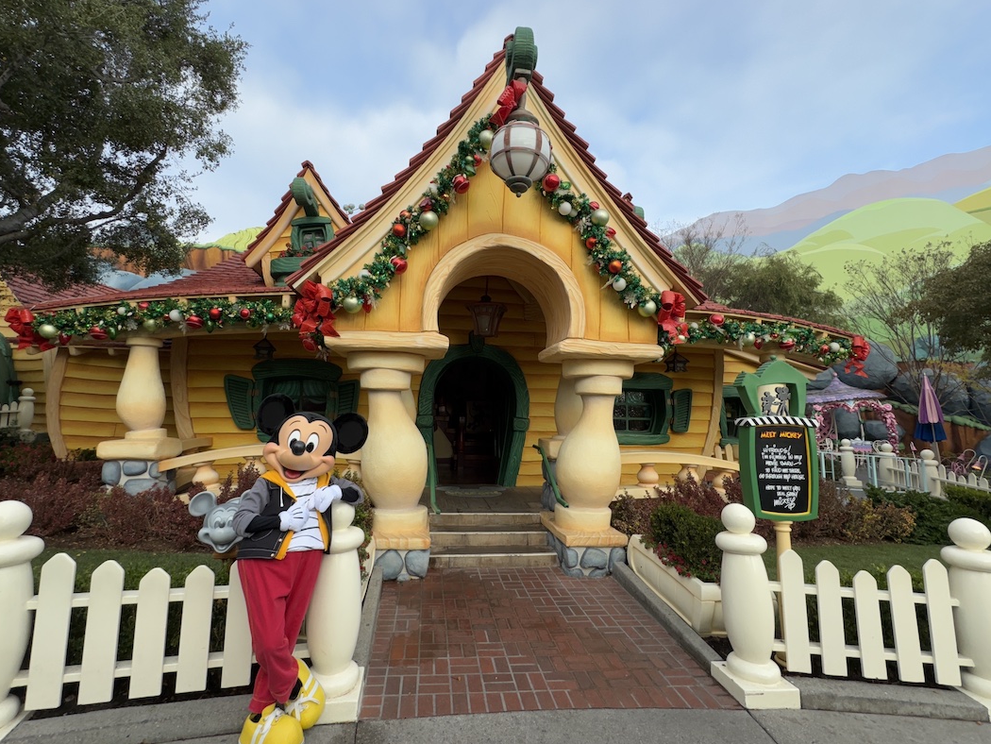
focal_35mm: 16
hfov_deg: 94.5
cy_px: 359
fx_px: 458
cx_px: 486
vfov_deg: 78.1
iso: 40
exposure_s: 1/388
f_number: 2.2
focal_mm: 2.22
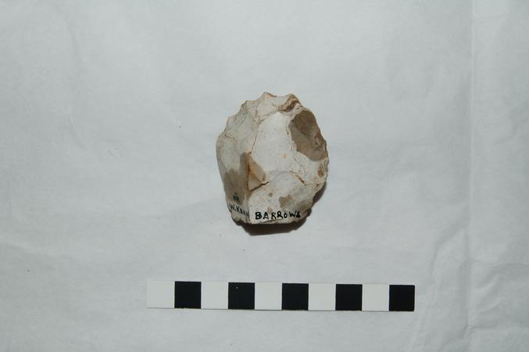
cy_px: 176
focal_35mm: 46
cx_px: 264
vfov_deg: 28.9
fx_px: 683
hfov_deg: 42.4
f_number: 16
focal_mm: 31
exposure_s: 1/500
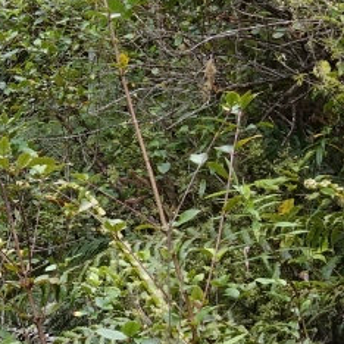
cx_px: -438
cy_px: 148
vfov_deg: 14.6
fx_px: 1338
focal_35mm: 119
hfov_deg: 12.2
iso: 125
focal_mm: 8.8
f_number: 3.5
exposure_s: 1/80
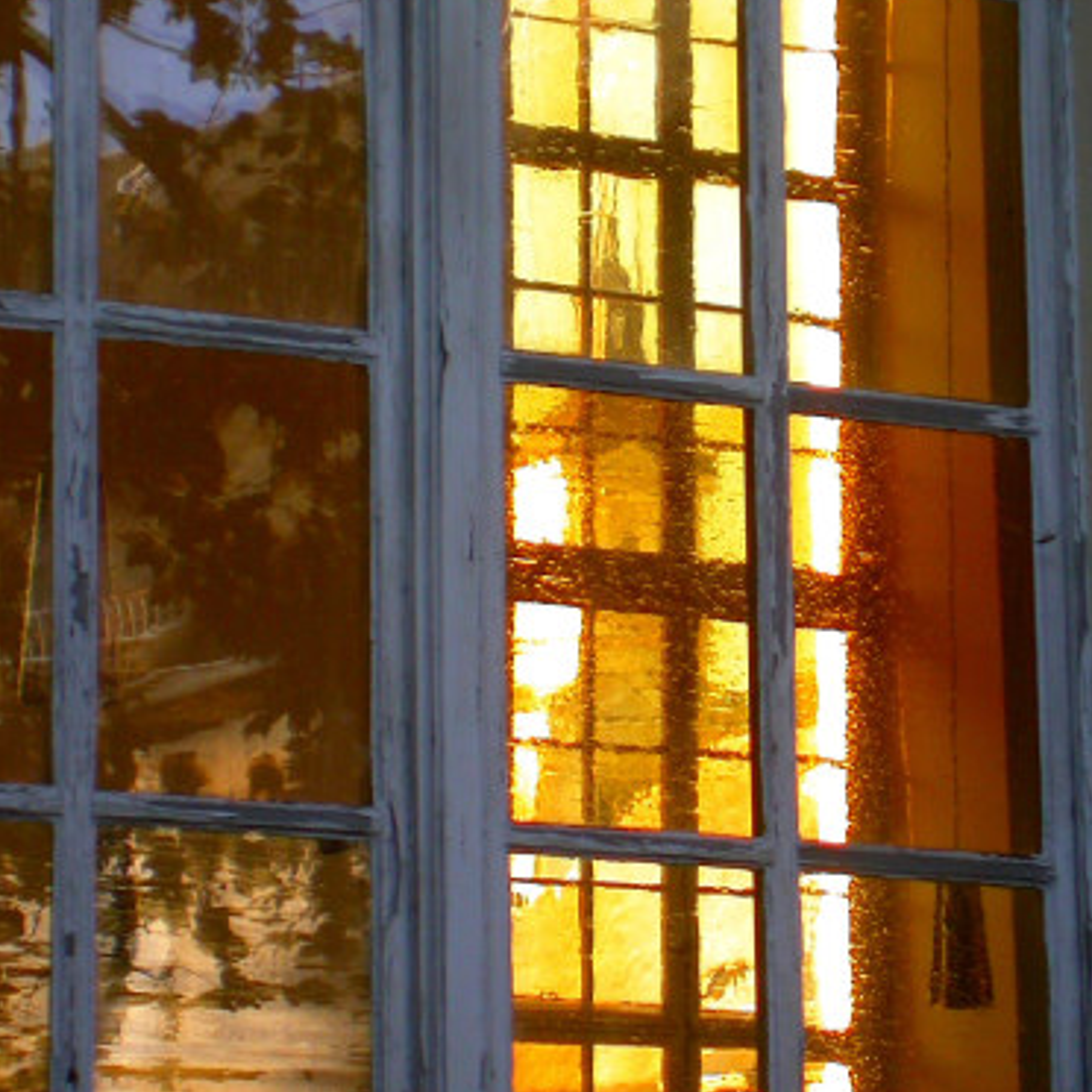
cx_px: 490
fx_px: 9422
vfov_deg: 6.6
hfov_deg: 6.6
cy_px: 376
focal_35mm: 264
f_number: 4.9
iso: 100
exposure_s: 1/40
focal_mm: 30.6
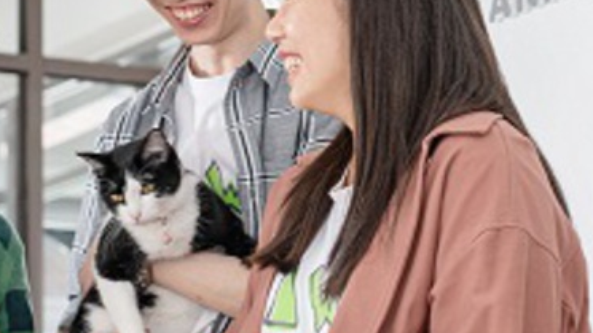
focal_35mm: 152
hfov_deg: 14.1
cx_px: 395
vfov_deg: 7.9
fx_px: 2389
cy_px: 5
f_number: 4
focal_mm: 50
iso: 200
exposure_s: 1/200
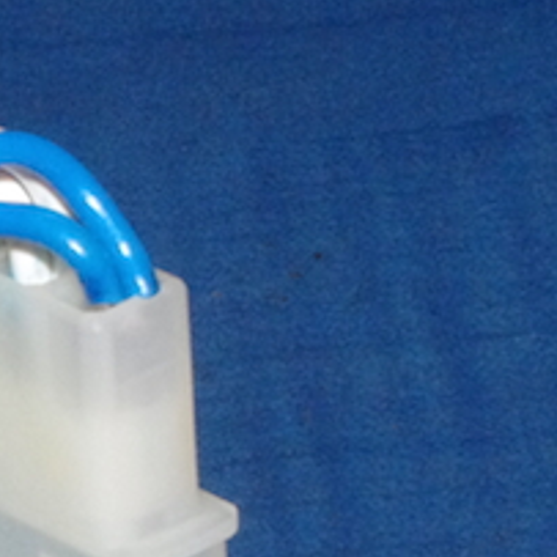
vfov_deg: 4.7
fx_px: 6845
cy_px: 578
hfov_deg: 4.5
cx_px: -1002
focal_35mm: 376
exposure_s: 1/90
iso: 3200
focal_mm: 50
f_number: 25
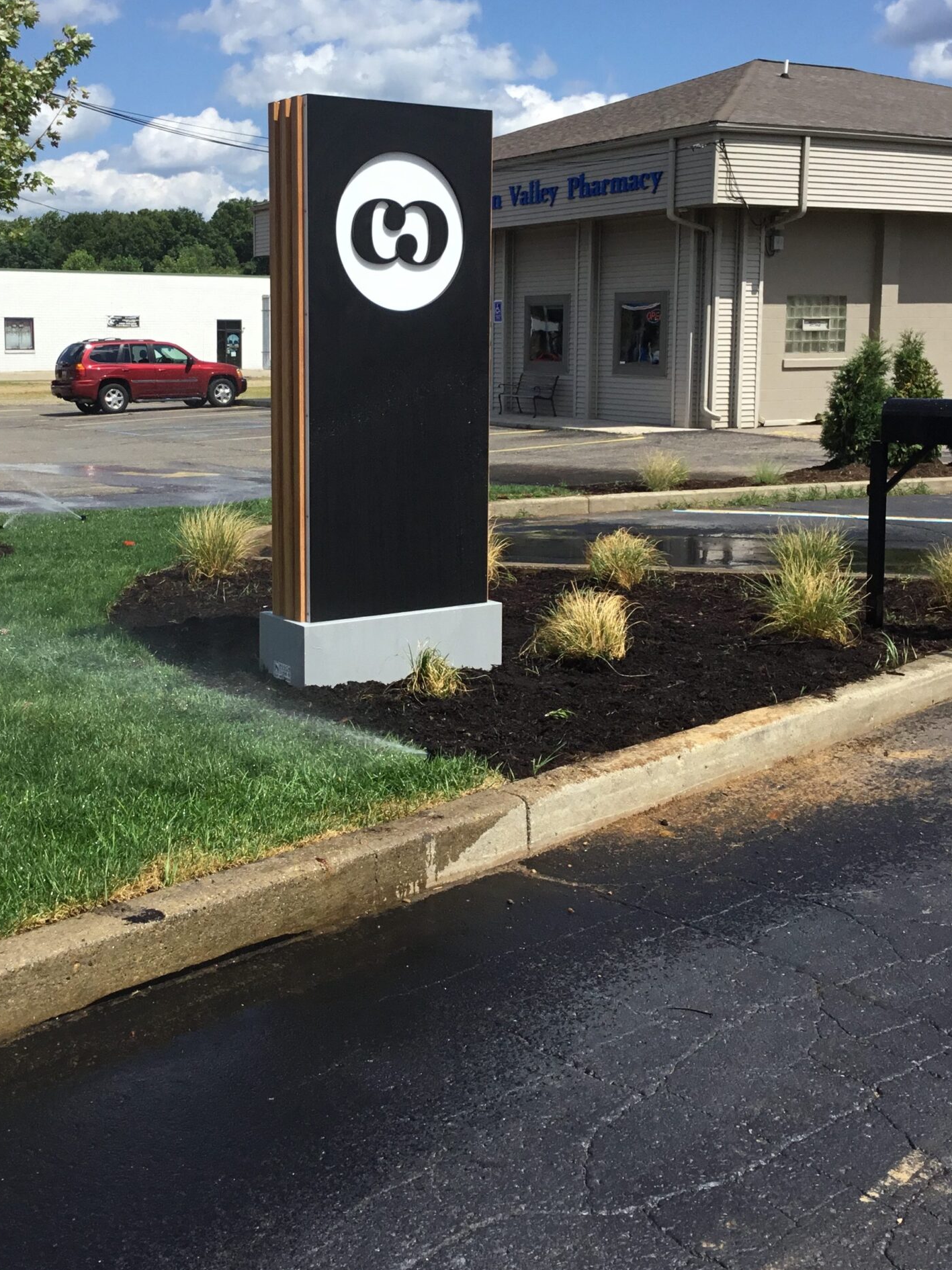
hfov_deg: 34.2
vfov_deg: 44.6
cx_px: 358
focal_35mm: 42
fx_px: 1540
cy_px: 526
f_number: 2.4
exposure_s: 1/1597
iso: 25
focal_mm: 3.3
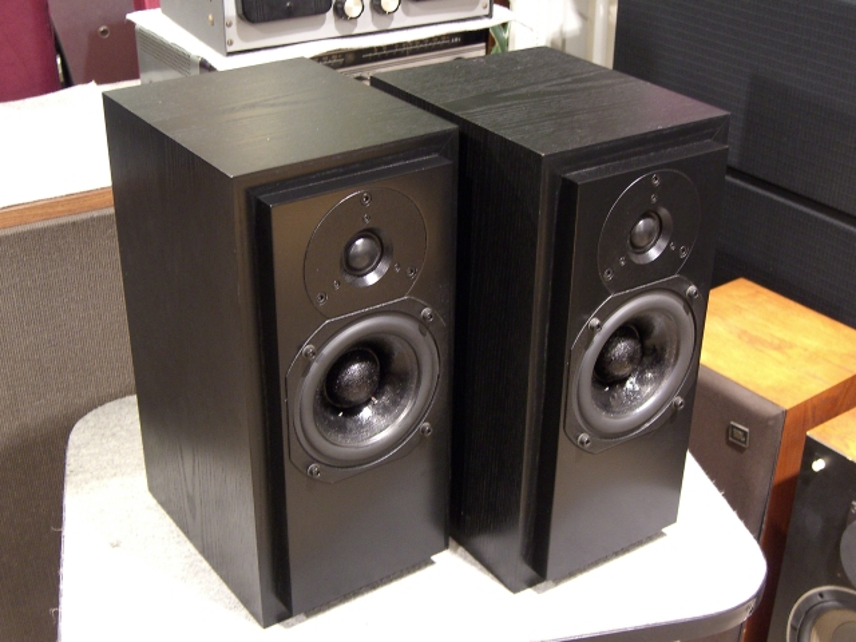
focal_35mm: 46
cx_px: 428
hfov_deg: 41.2
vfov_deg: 31.5
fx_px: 1138
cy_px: 321
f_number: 3.1
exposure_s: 1/5
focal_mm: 9.5
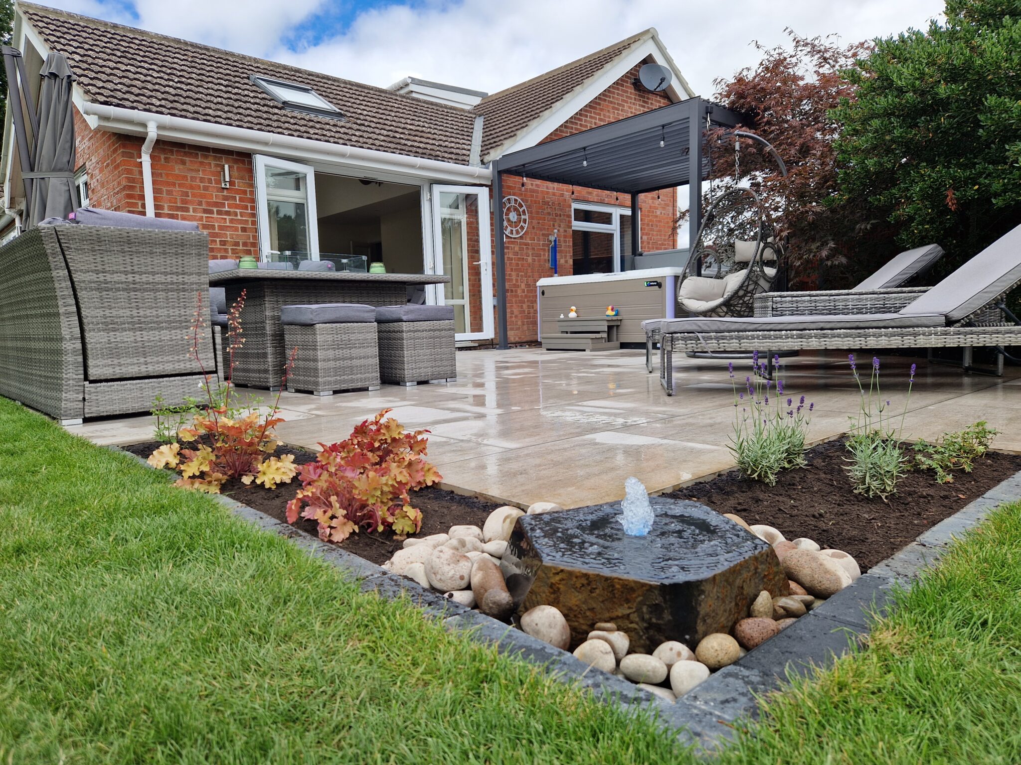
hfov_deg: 73.9
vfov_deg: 58.9
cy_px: 382
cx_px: 510
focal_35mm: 23
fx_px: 678
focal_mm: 5.4
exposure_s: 1/876
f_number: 1.8
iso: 50
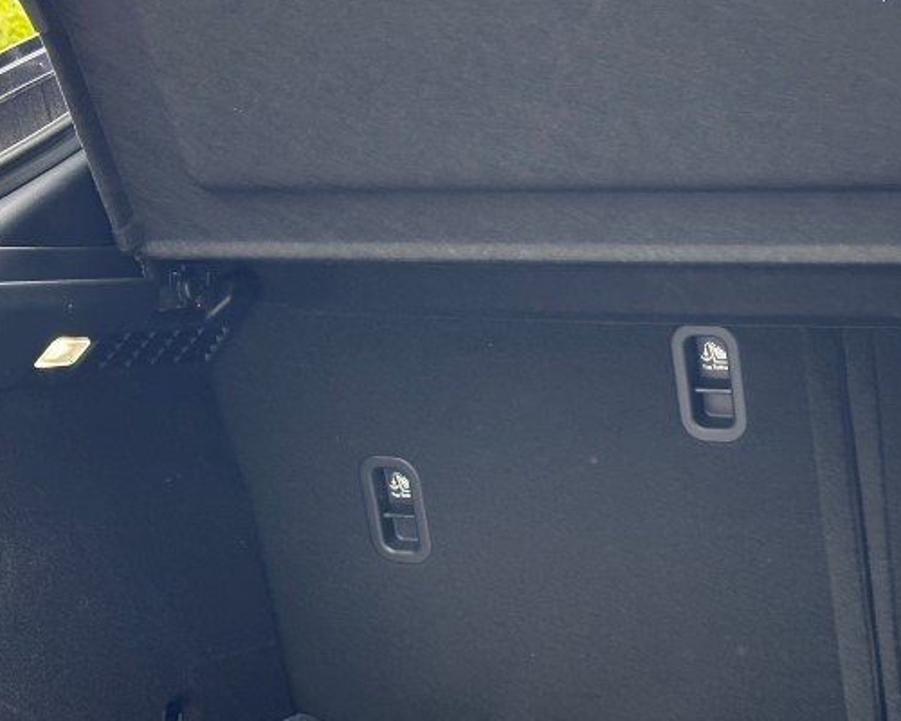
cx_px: 609
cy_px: 494
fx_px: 2560
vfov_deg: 16.0
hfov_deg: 19.9
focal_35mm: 96
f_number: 1.78
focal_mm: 6.86
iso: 80
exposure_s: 1/171
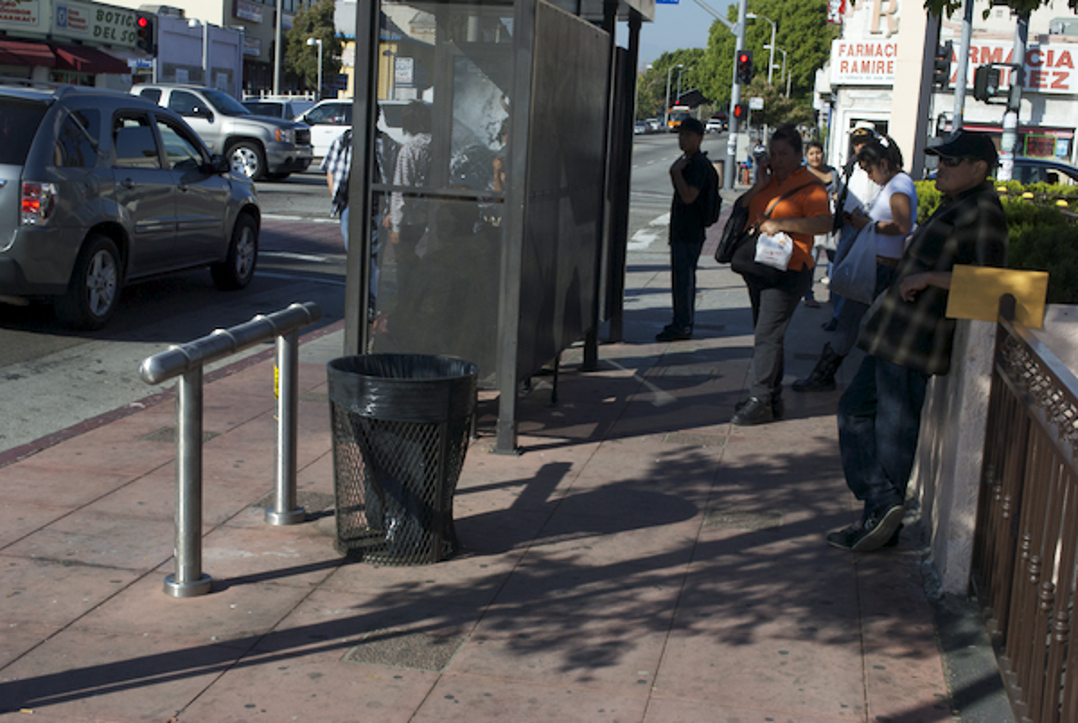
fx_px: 1439
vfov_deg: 28.2
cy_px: 362
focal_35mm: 48
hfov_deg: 41.1
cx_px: 539
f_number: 14
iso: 400
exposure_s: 1/320
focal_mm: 32
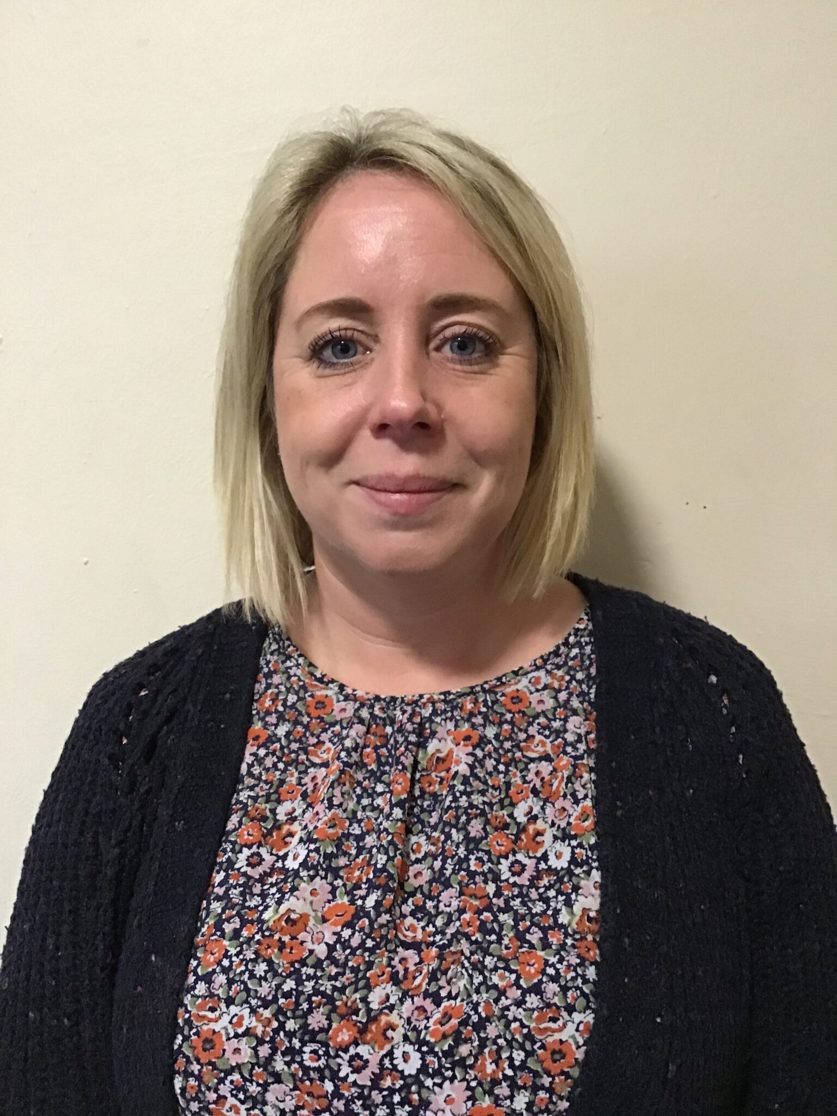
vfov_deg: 58.4
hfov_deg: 45.4
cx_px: 418
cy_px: 558
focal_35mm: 31
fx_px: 999
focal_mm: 3.3
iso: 250
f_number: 2.4
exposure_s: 1/17
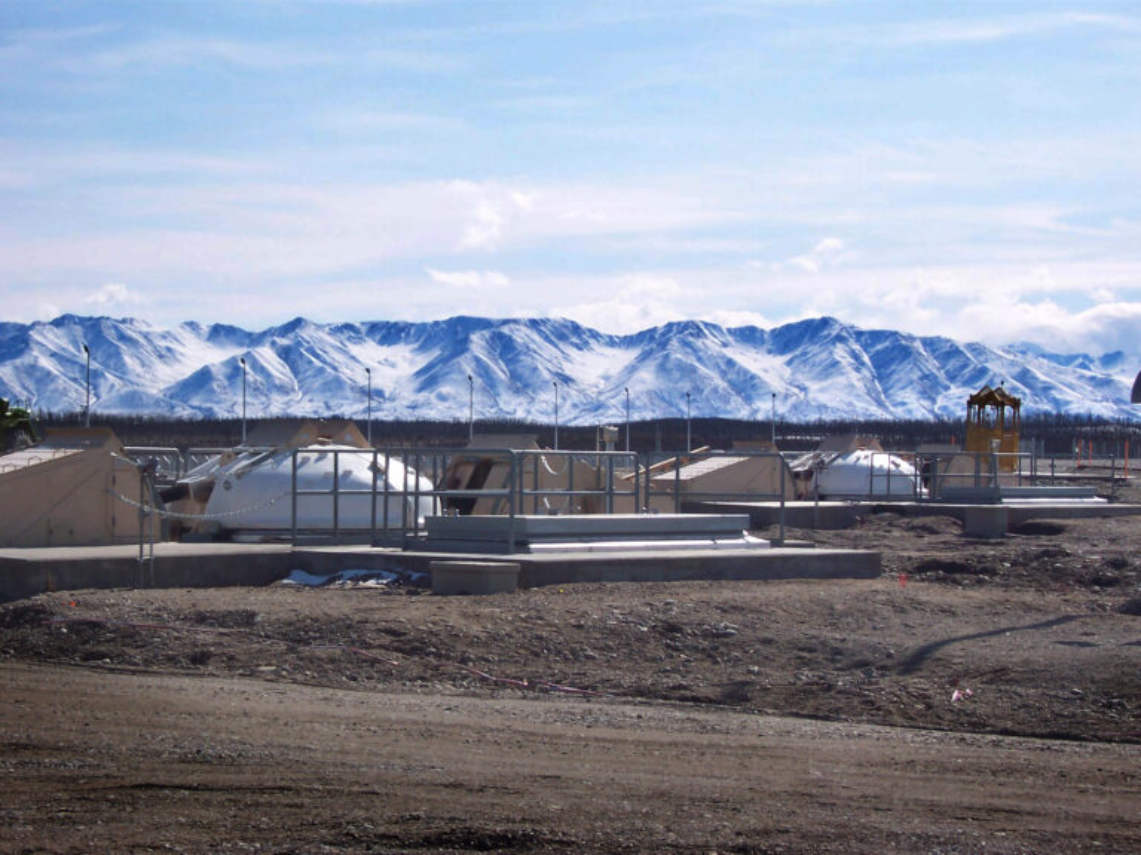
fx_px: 3758
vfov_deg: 13.0
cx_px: 570
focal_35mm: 114
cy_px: 428
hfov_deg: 17.3
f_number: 6.7
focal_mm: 17.6
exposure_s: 1/500
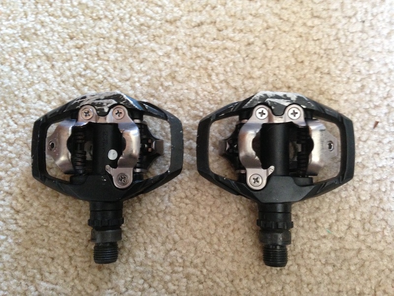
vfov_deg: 42.9
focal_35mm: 33
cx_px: 197
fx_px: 376
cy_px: 148
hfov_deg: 55.4
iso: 400
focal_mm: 4.13
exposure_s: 1/20
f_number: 2.4
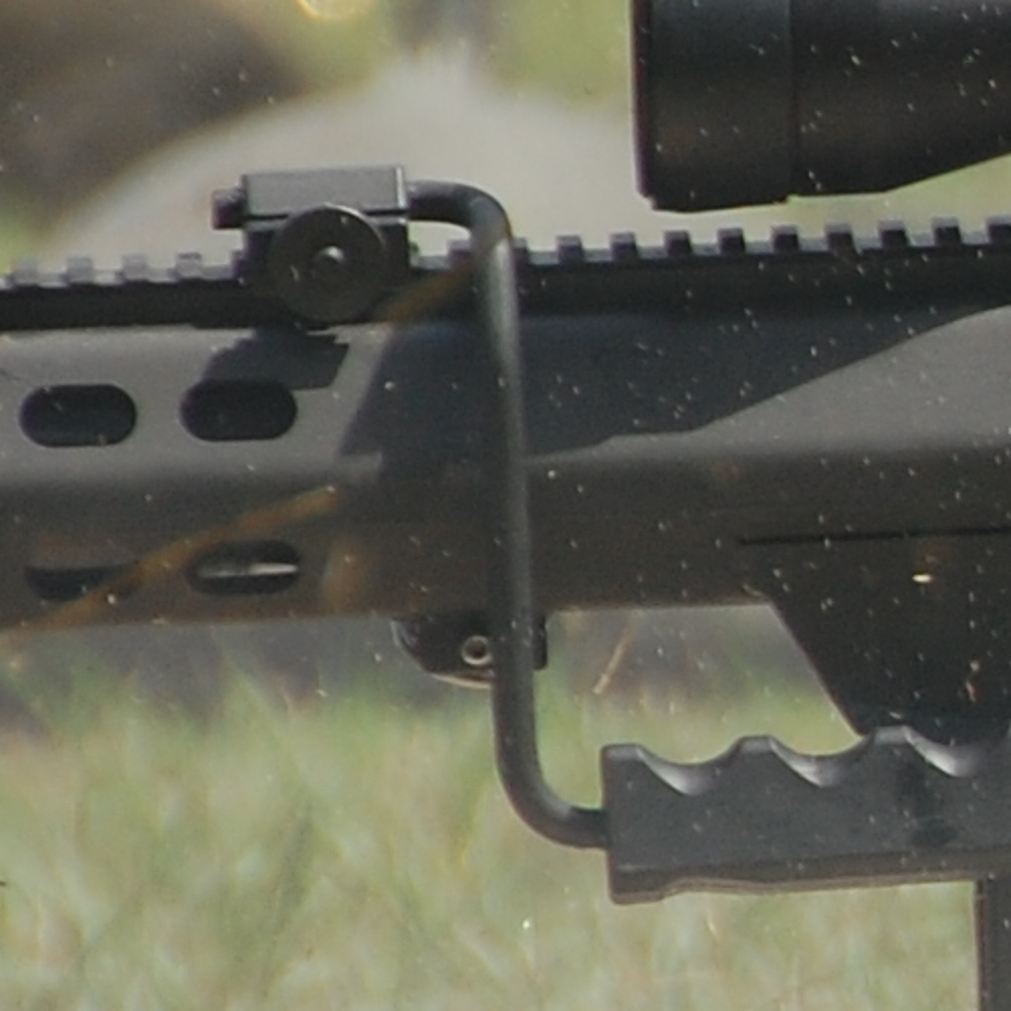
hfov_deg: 1.1
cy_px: 549
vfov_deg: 1.1
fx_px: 50556
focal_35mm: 1530
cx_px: 2397
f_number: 5.6
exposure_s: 1/1000
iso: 280
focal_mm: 200
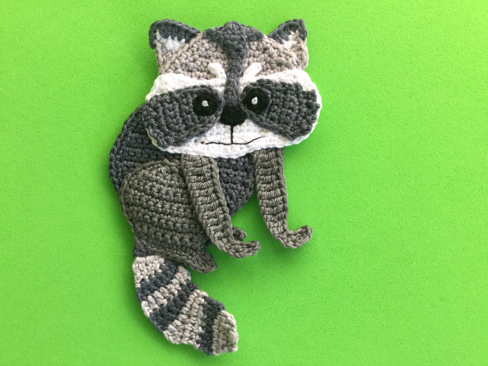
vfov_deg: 45.4
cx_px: 244
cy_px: 183
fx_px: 437
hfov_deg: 58.4
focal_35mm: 31
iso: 32
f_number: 2.4
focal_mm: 3.3
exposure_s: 1/50
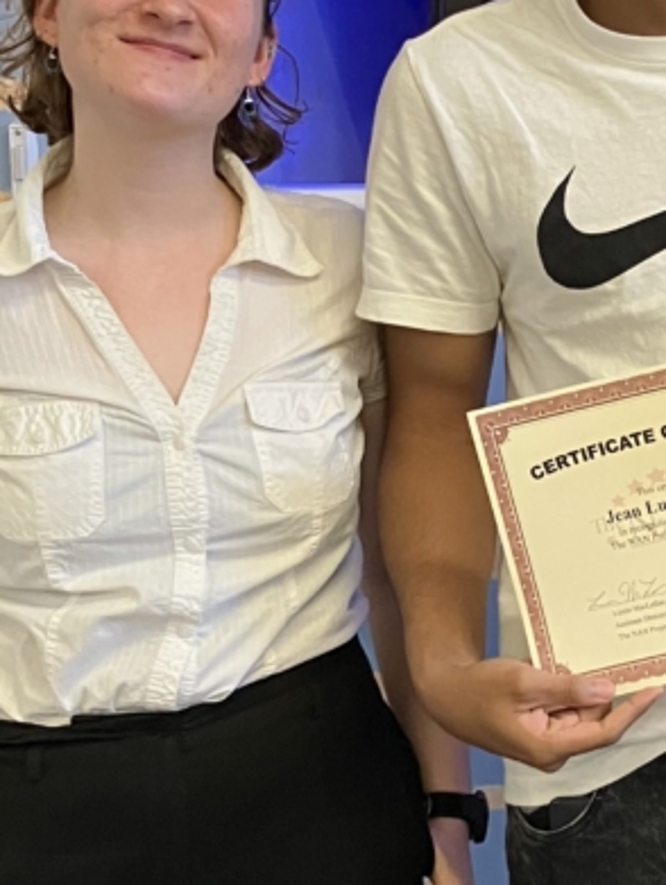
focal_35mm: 93
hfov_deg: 15.5
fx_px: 2382
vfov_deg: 21.1
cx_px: 731
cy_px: 466
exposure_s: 1/60
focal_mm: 3.99
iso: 250
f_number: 1.8
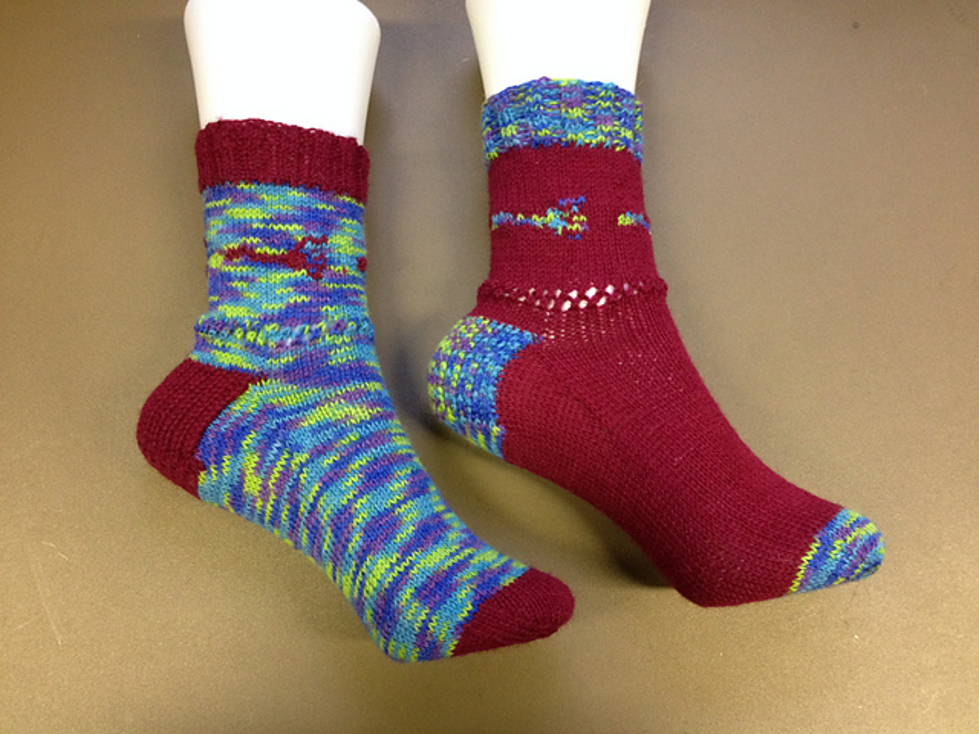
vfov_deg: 40.7
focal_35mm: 35
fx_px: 990
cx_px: 490
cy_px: 367
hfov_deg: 52.6
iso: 250
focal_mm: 4.28
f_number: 2.4
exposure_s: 1/20
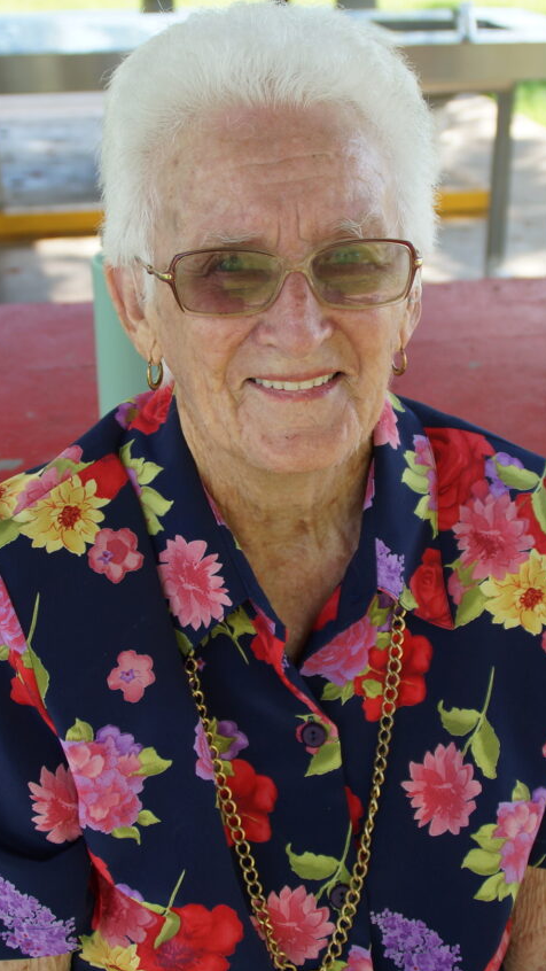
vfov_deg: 36.6
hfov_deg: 21.1
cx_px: 286
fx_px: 1467
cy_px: 486
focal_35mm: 57
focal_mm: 24
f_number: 4
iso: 100
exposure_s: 1/160
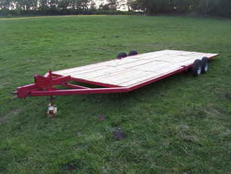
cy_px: 87
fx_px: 288
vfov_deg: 33.7
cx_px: 116
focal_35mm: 43
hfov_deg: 43.8
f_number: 2.73
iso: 100
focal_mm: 5.77
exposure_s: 1/119
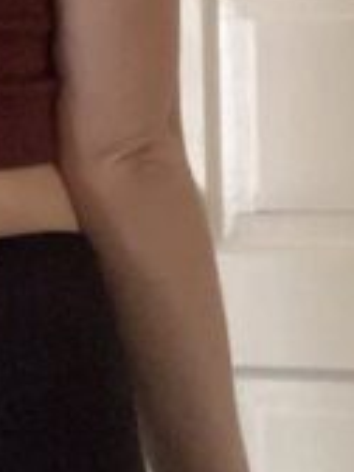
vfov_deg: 12.8
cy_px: -132
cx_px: -25
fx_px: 2032
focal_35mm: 149
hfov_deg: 9.9
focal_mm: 2.87
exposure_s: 1/60
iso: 200
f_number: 2.2
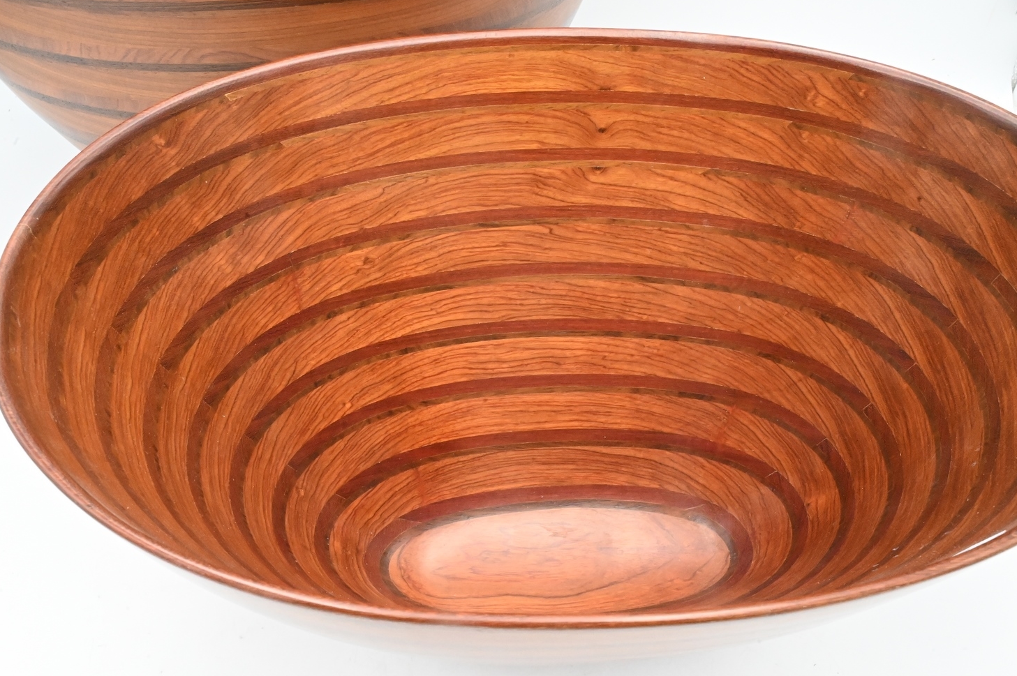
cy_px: 344
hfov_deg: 49.6
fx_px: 1101
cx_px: 508
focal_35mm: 39
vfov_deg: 34.2
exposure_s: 1/40
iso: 14400
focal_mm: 35
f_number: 22
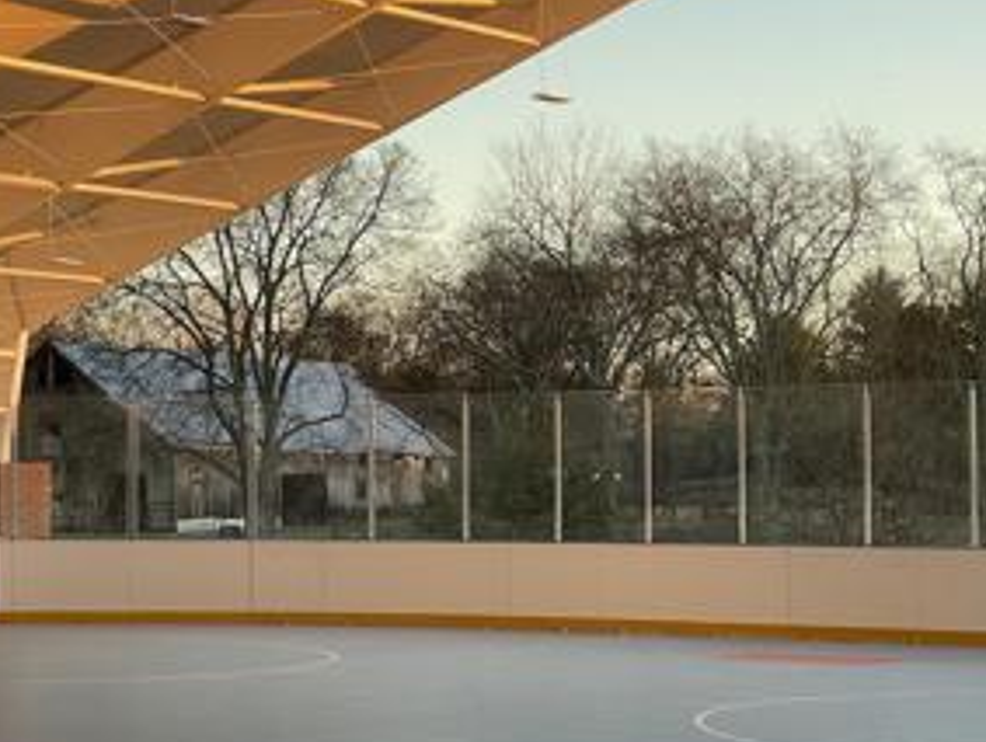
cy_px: 455
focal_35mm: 101
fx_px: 2881
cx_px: 132
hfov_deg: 19.1
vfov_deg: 14.7
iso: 50
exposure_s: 1/121
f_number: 2
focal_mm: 6
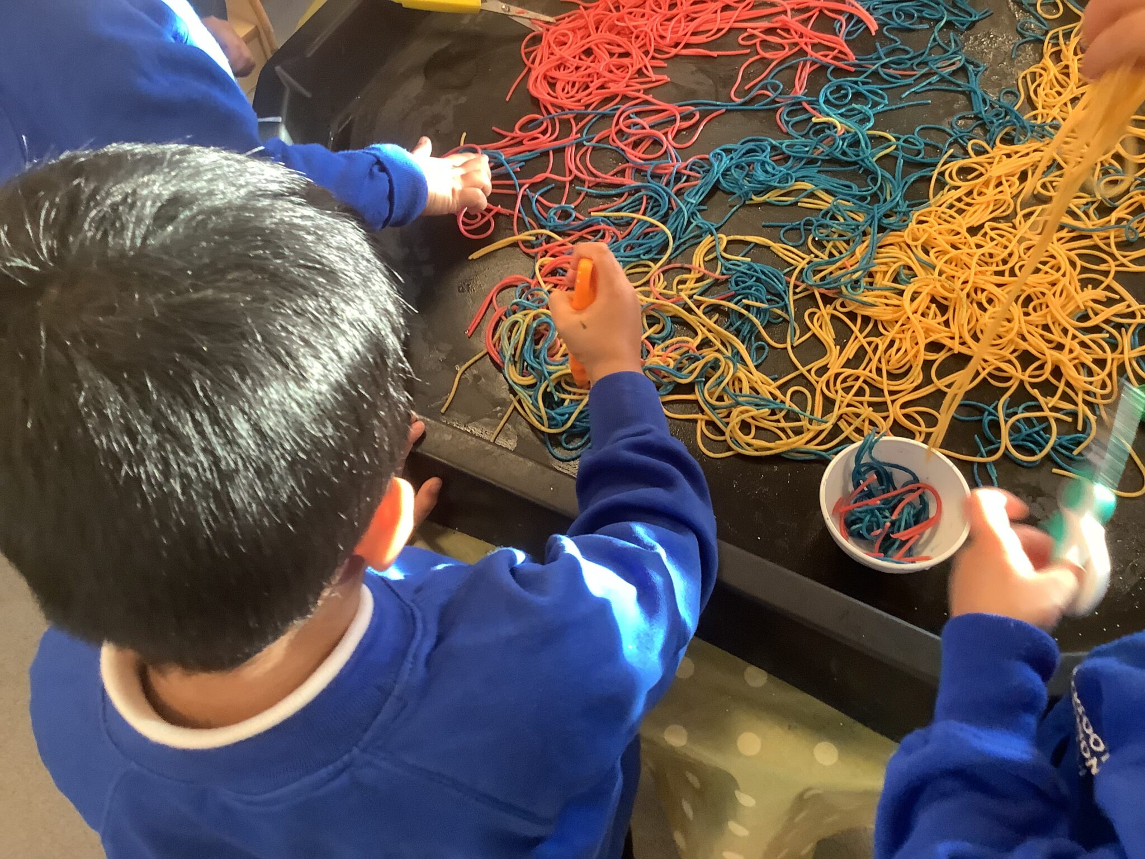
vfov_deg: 45.4
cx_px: 572
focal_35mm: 31
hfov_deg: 58.4
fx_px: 1025
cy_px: 430
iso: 320
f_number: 2.4
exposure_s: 1/33
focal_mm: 3.3
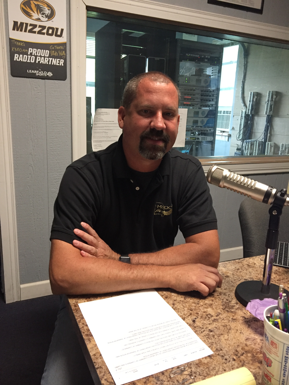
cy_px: 192
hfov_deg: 48.2
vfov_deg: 61.7
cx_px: 144
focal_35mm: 29
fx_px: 323
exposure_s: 1/30
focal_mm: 4.15
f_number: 2.2
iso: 200
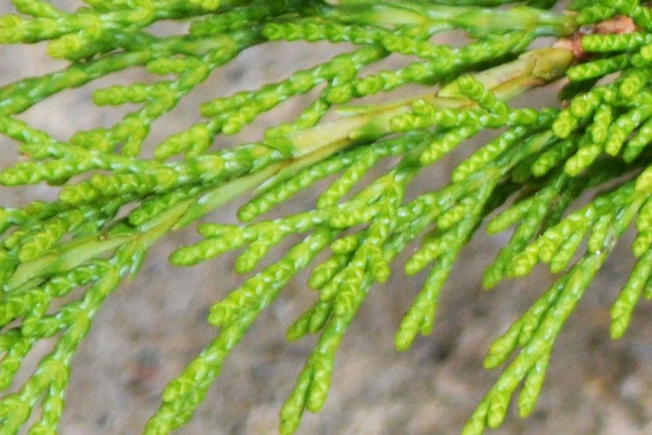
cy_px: -185
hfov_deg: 1.5
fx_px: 25612
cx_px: 651
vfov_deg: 1.0
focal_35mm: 1414
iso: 250
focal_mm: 180
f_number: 5.6
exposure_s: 1/500
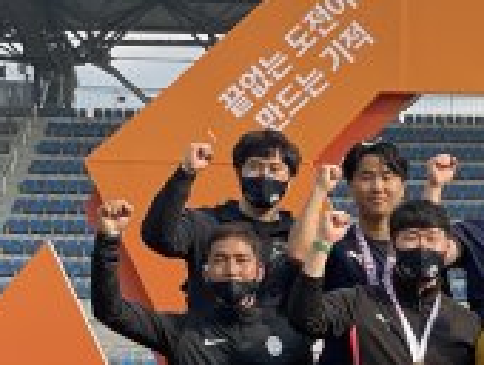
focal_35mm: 174
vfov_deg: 8.5
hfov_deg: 10.8
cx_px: 797
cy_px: 378
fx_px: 2436
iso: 25
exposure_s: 1/533
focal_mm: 6
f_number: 2
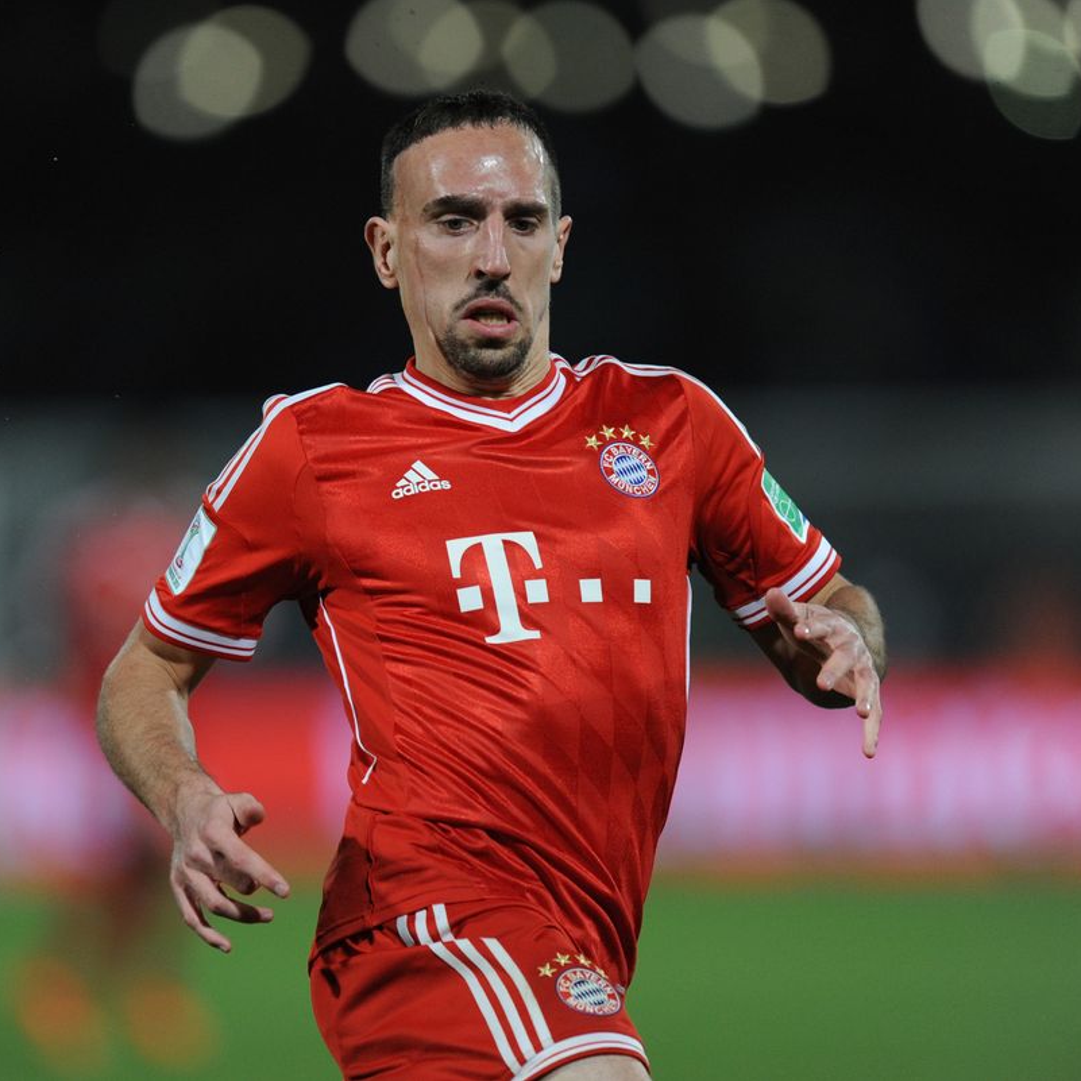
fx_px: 18019
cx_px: 479
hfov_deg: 3.4
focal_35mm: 510
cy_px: 540
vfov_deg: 3.4
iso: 1600
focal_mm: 400
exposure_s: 1/1250
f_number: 2.8
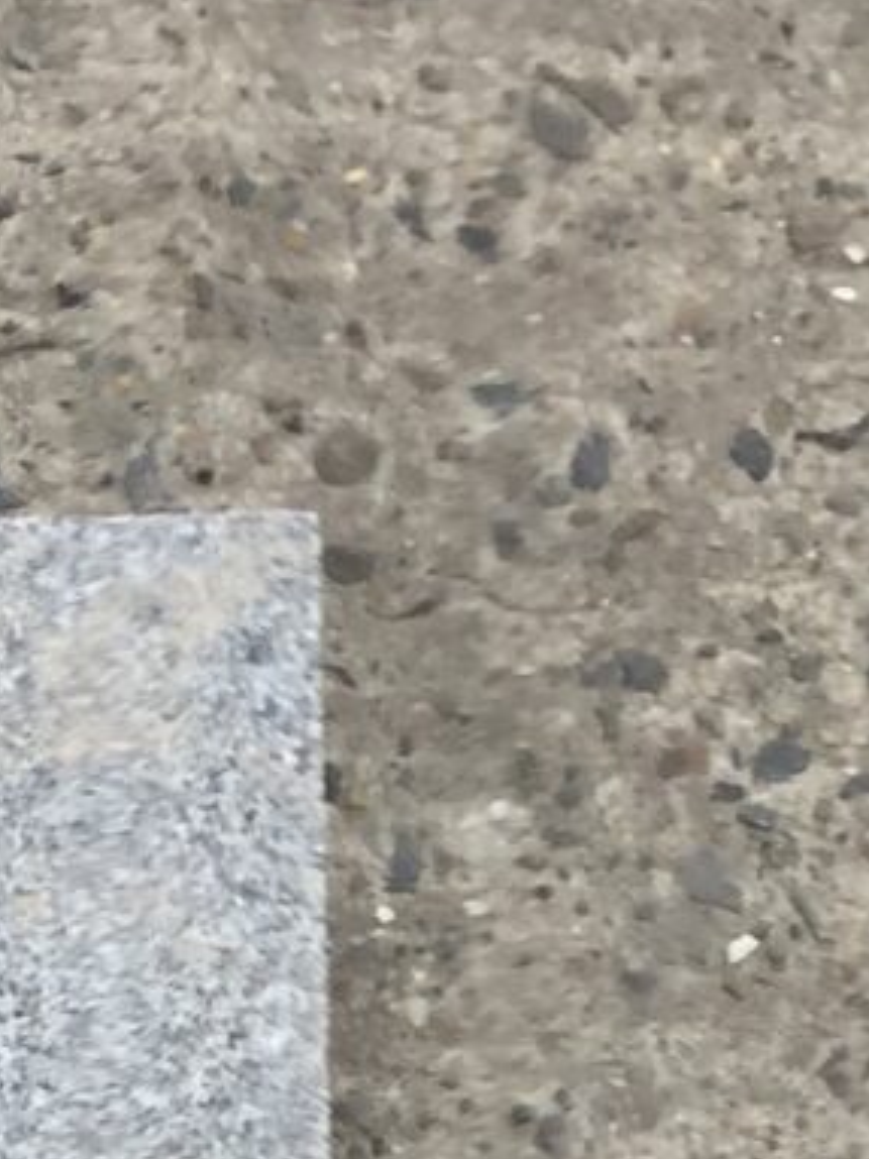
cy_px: 2442
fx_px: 5191
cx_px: -699
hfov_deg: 9.1
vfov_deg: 11.3
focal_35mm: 155
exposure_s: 1/670
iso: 32
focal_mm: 4.15
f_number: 2.2
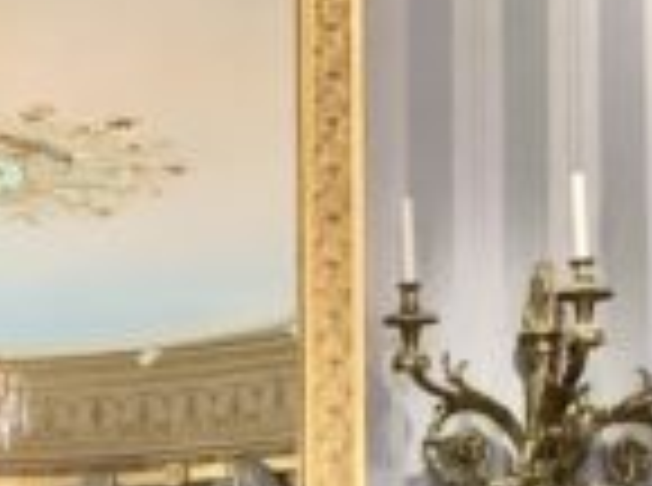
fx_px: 2893
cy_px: 720
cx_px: -18
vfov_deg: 9.3
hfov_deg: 12.7
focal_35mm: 154
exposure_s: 1/50
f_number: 1.8
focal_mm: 3
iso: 200
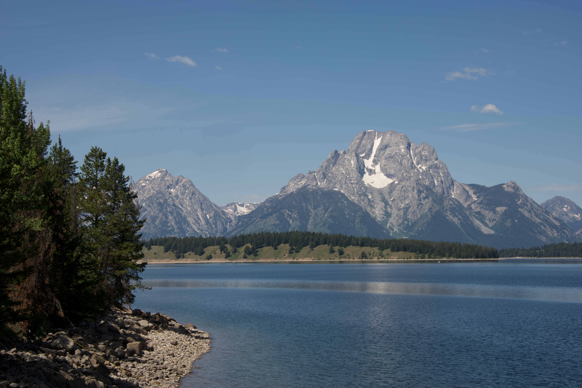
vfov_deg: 20.0
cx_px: 291
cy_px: 194
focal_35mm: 68
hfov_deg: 29.6
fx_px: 1100
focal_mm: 68
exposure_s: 1/125
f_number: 14
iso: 100
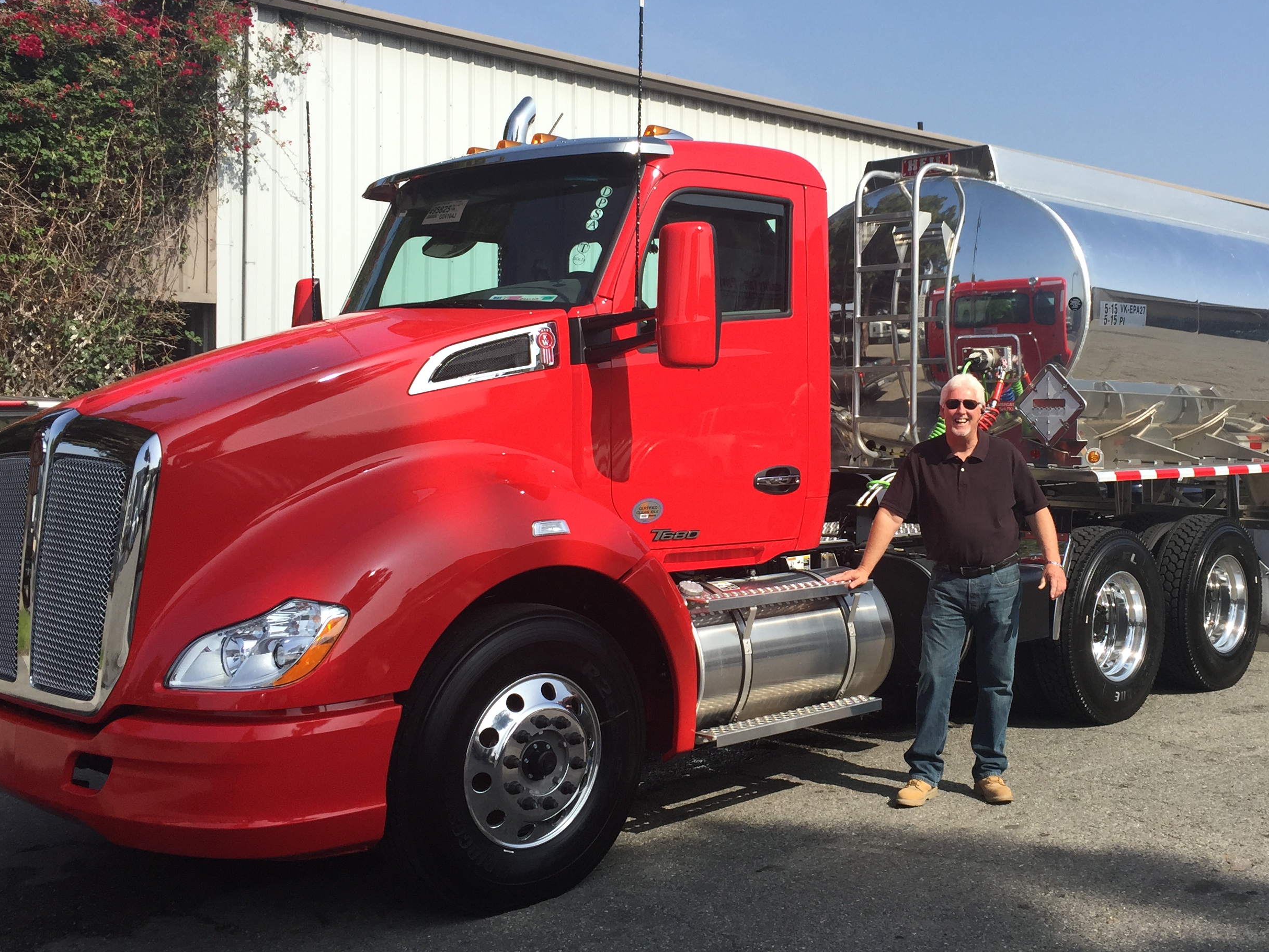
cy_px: 426
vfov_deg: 36.8
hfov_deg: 47.4
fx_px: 1430
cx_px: 802
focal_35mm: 39
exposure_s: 1/1364
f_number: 2.2
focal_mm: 4.15
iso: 32
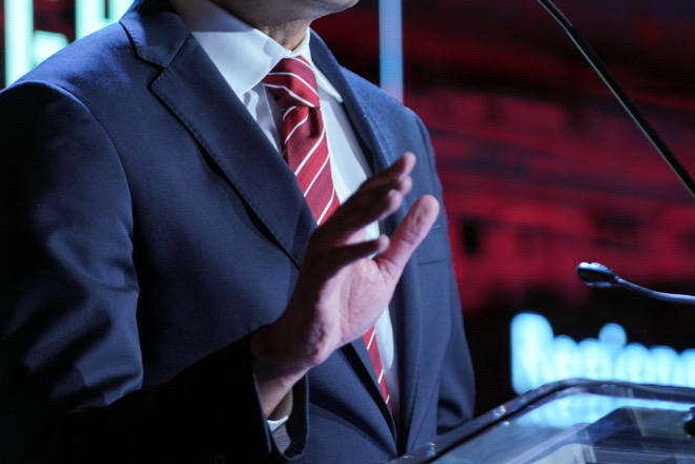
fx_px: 8478
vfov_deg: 3.1
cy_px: 135
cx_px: 455
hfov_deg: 4.7
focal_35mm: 439
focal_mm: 179
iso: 500
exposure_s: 1/160
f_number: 2.8
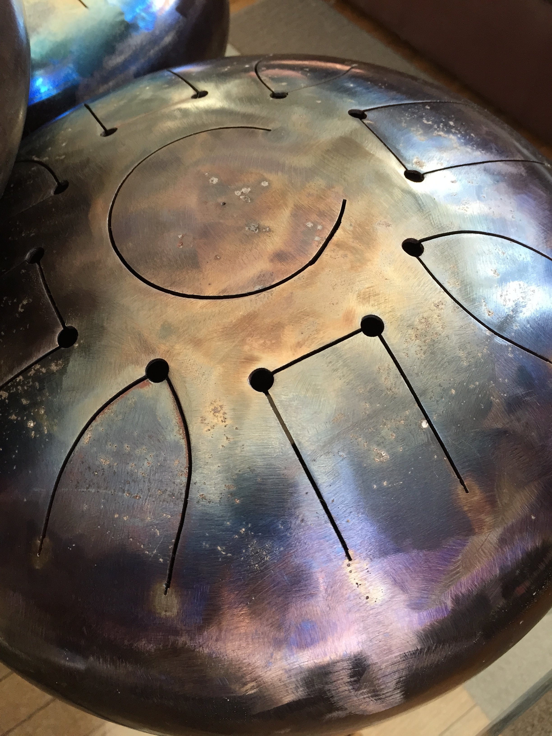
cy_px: 368
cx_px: 276
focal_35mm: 29
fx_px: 617
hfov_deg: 48.2
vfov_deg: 61.7
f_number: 2.2
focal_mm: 4.15
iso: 40
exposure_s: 1/30
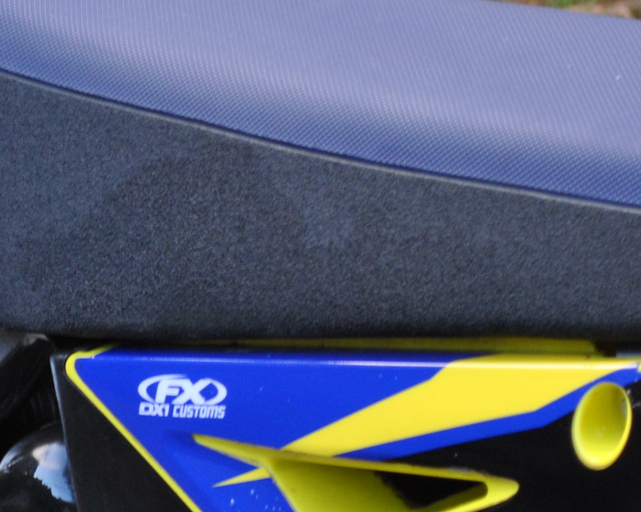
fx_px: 5076
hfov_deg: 7.1
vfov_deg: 5.8
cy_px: 350
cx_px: -267
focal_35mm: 268
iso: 220
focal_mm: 55
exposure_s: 1/30
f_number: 5.6
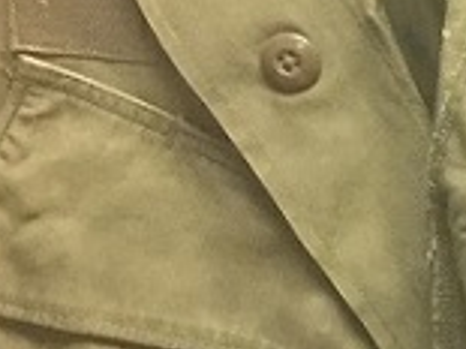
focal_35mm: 165
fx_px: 2220
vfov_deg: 8.9
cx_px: 1284
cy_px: 337
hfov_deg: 9.8
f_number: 2.2
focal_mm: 4.15
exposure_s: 1/15
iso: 125
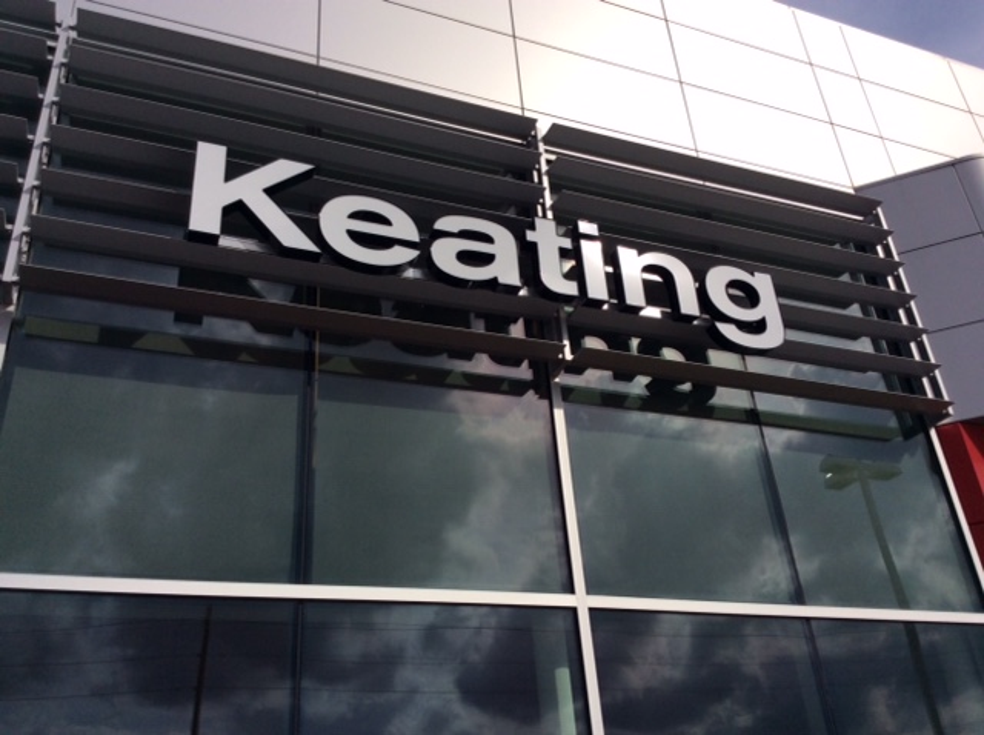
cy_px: 368
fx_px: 908
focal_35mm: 32
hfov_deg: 56.9
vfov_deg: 44.1
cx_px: 492
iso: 32
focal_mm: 3.3
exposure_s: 1/4098
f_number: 2.4
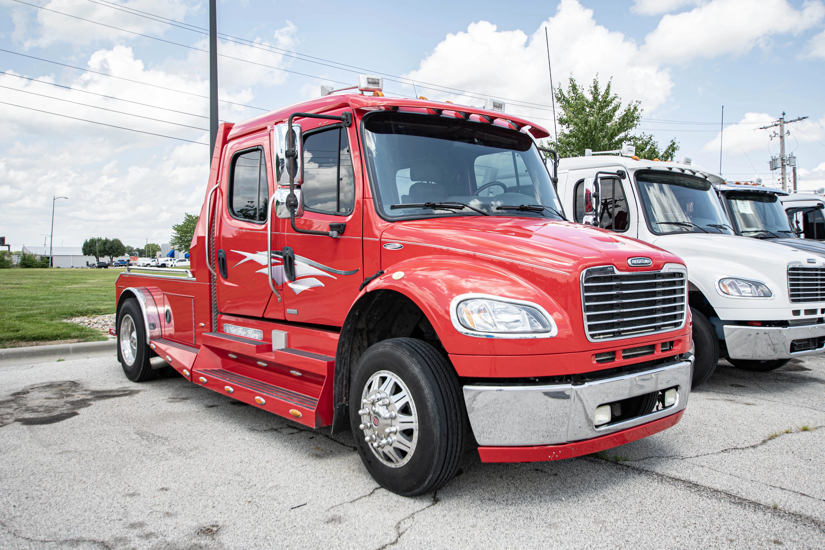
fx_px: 687
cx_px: 412
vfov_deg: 43.6
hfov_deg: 61.9
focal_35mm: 30
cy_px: 275
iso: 100
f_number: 3.5
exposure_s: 1/400
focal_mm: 20
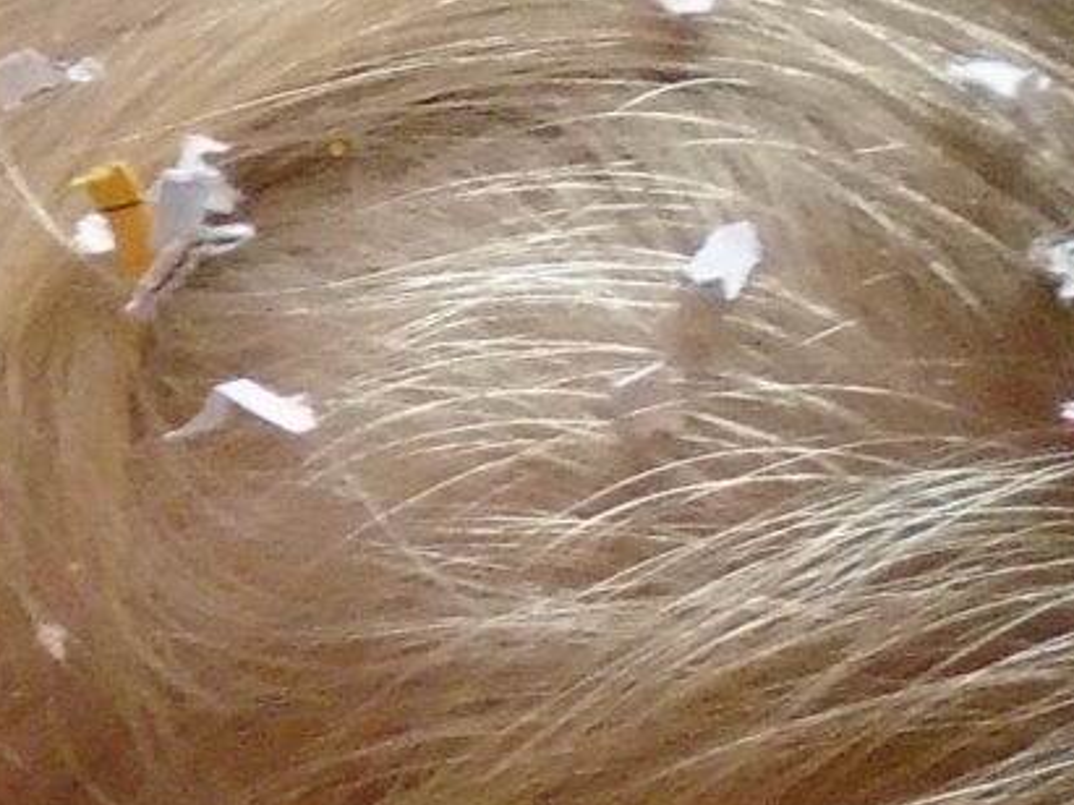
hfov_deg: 11.4
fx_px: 5025
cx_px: -807
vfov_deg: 9.1
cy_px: 625
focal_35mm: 162
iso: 500
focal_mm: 4.6
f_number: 3.2
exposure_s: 1/125
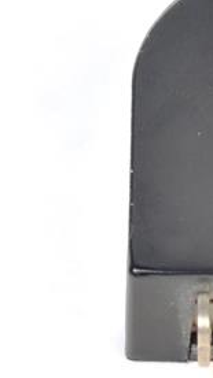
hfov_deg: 6.4
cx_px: 302
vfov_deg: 11.4
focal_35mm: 188
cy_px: 162
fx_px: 1891
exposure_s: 1/200
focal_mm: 55
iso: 200
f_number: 10
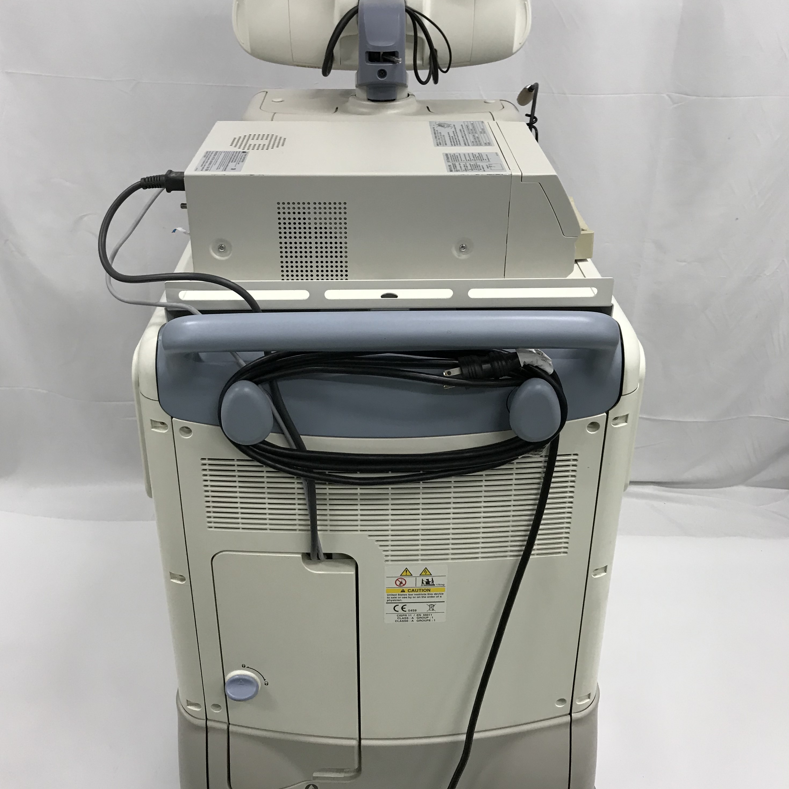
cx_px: 385
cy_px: 324
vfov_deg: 48.2
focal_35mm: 34
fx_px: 877
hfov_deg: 48.4
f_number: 1.8
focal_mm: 3.99
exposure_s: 1/40
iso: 25
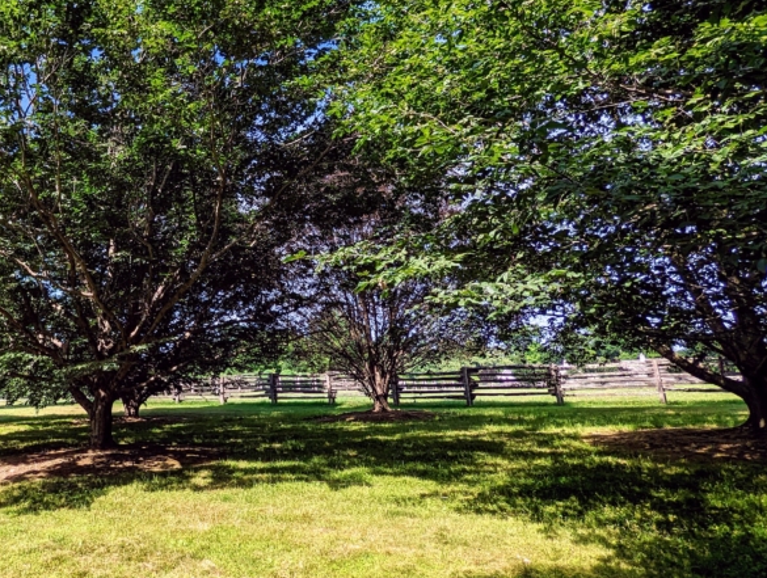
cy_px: 164
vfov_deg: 48.5
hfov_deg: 60.4
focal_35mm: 28
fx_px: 622
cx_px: 205
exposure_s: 1/1000
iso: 50
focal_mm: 2.35
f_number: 2.2
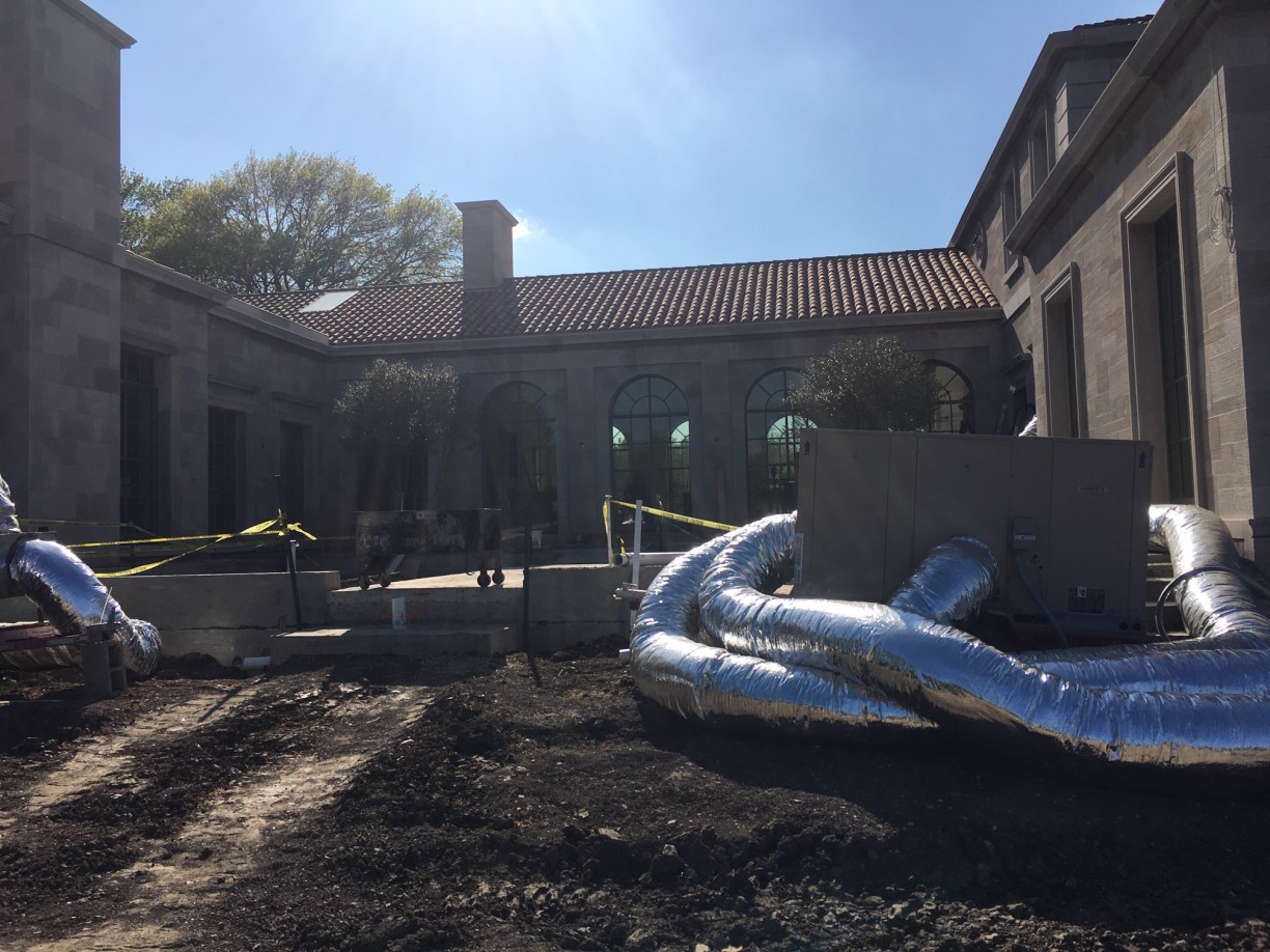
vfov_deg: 48.2
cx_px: 635
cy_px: 476
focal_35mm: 29
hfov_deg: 61.7
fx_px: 1064
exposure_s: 1/3344
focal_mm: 4.15
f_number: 2.2
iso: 25
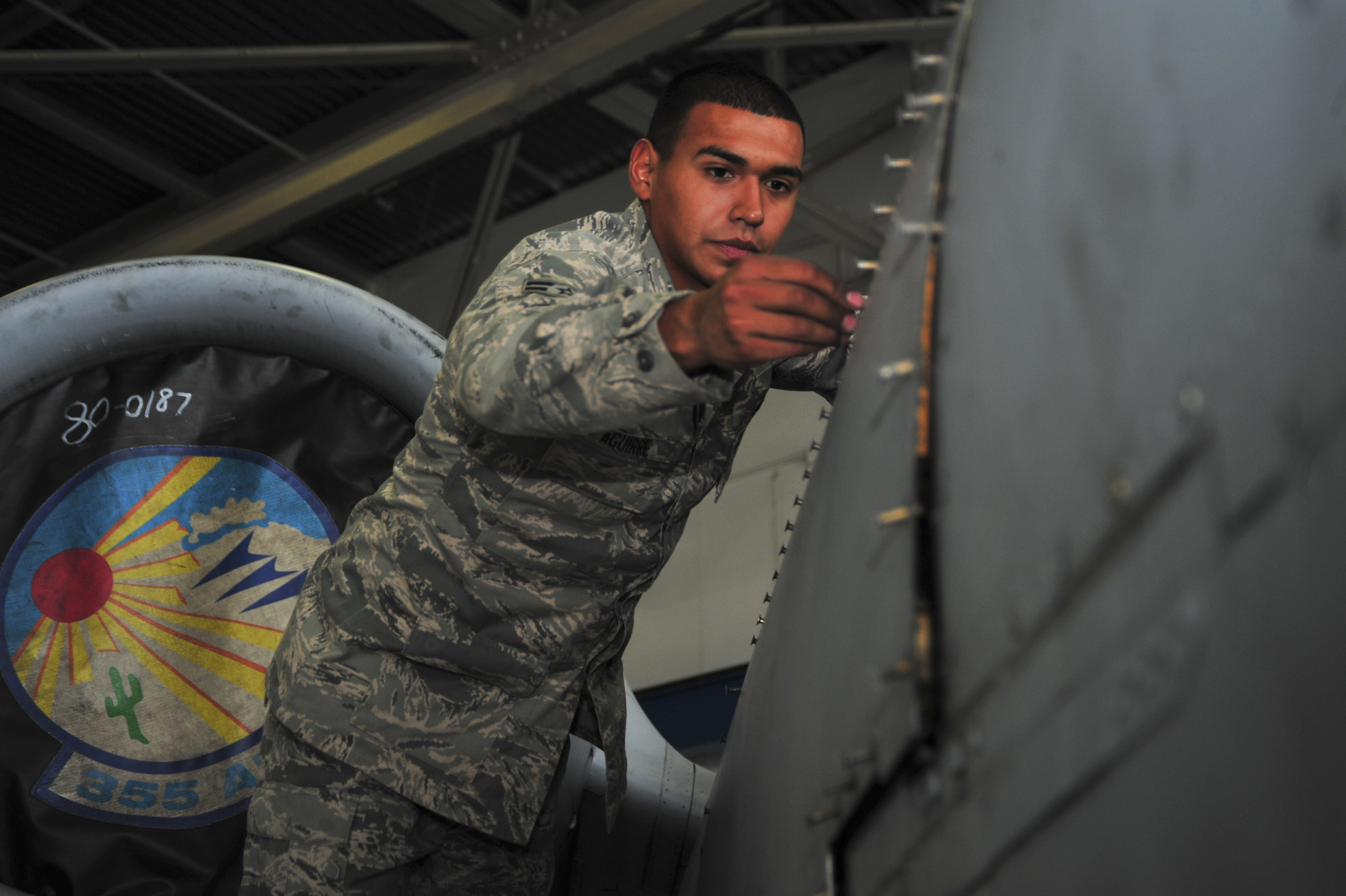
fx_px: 2317
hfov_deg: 32.4
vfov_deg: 21.9
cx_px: 673
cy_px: 448
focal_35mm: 62
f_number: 5
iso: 500
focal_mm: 62
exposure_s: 1/125
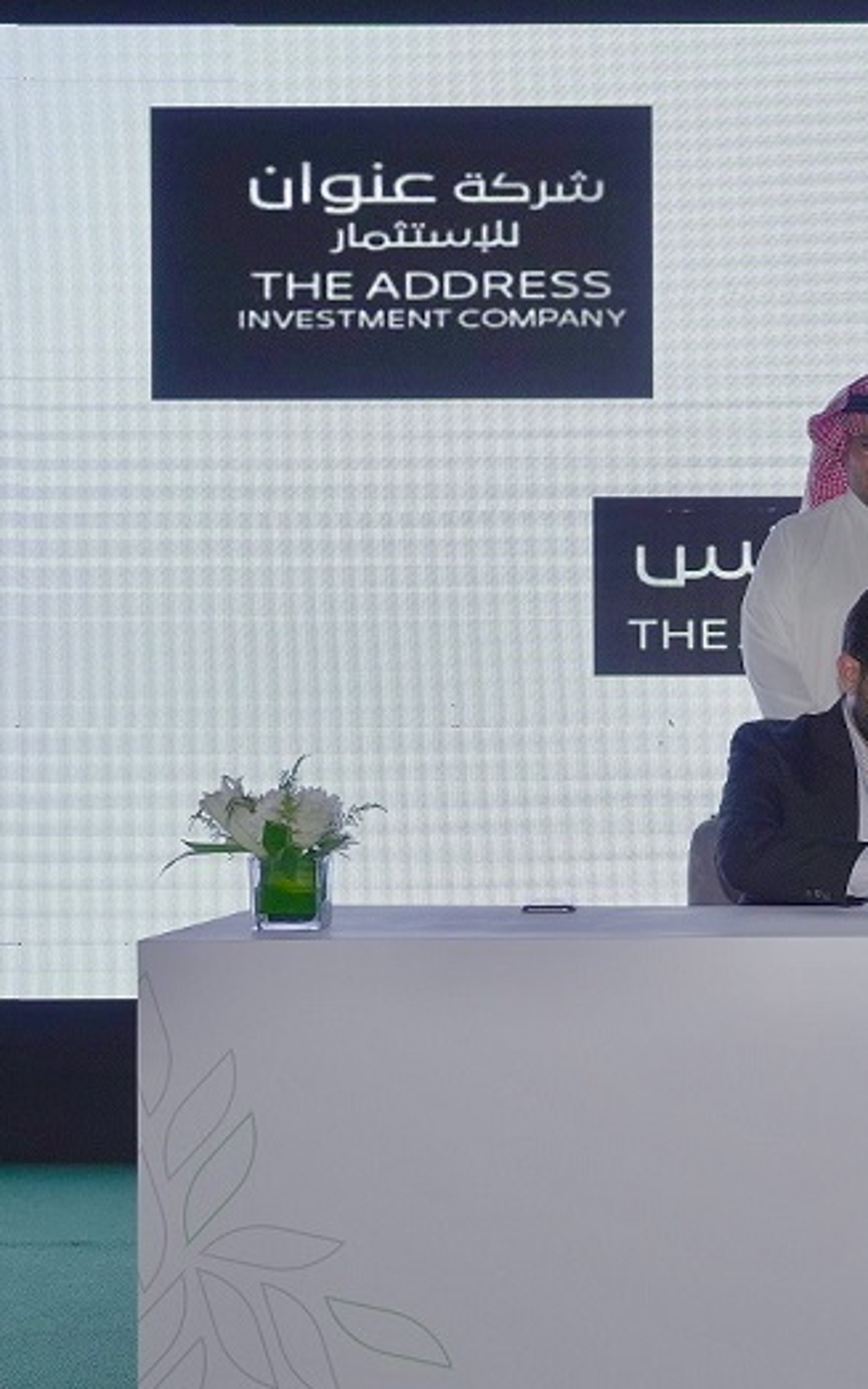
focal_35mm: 67
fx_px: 2535
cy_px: 694
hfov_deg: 18.6
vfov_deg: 30.6
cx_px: 979
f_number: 4
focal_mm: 29
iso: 5000
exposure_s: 1/125
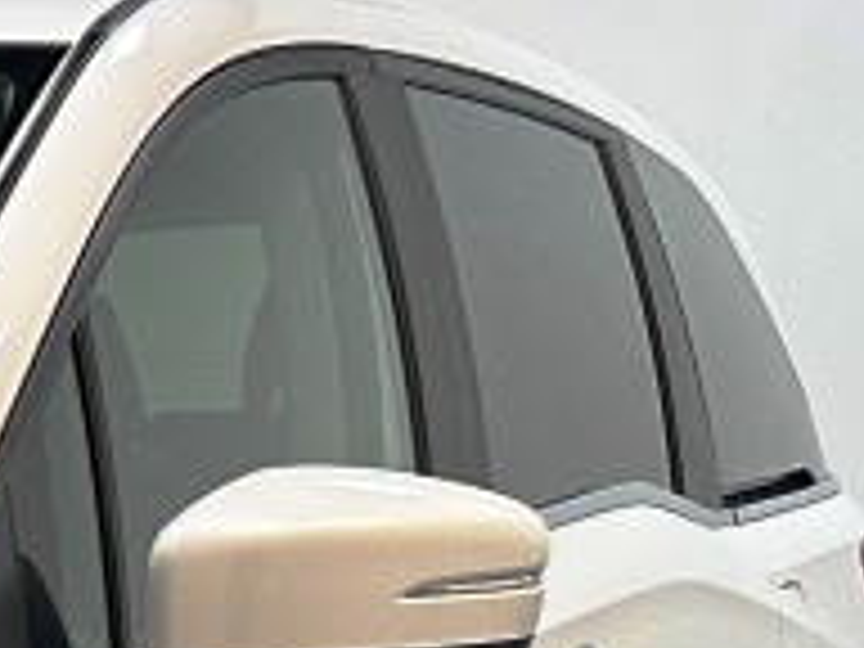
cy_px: 1359
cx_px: -927
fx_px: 3195
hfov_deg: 13.1
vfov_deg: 10.5
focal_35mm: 128
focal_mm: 6.86
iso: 160
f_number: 1.78
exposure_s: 1/60
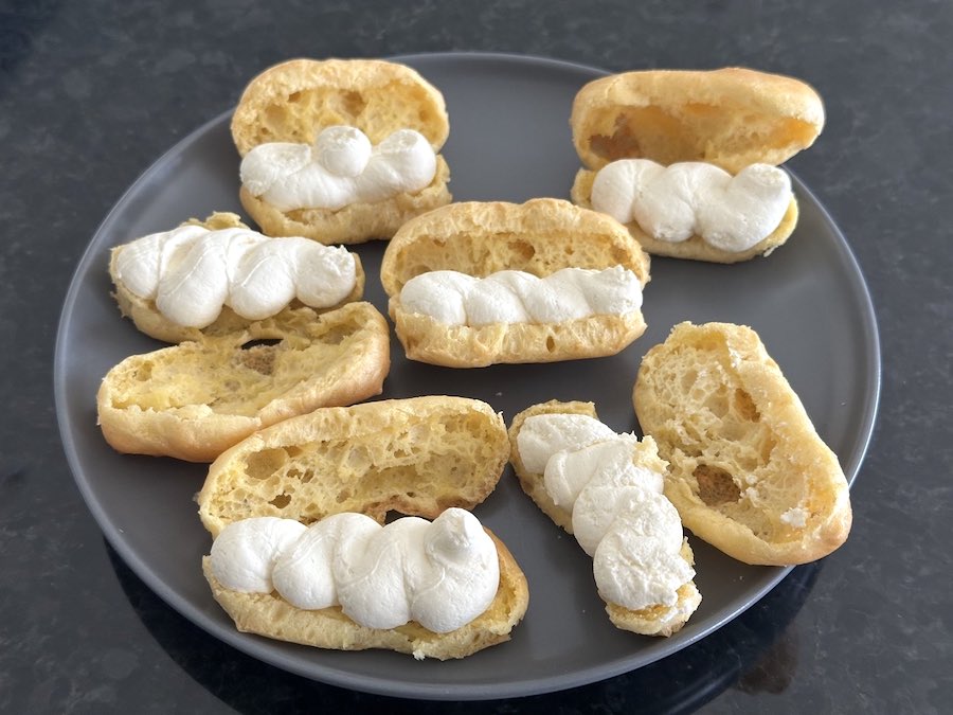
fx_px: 1321
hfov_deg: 39.7
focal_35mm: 48
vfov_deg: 30.3
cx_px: 476
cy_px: 358
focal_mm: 6.86
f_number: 1.78
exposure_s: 1/84
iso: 80
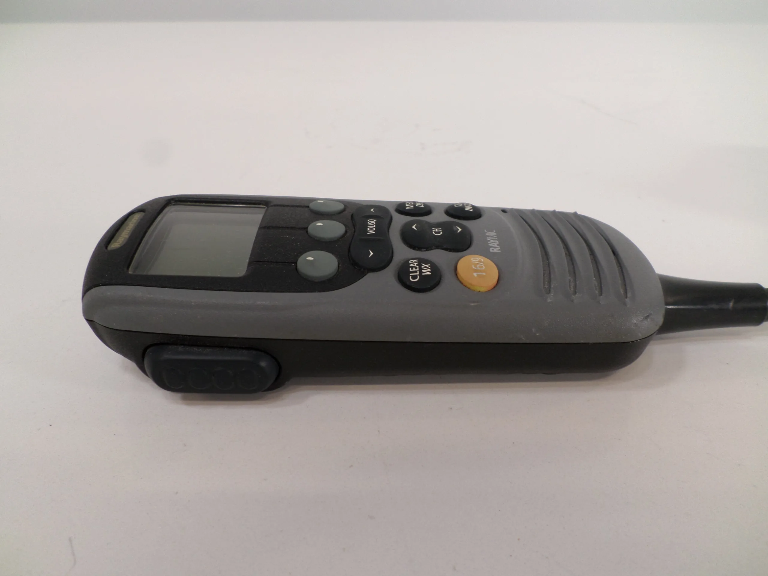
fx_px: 555
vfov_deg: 54.9
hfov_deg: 69.4
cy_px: 288
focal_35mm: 25
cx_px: 384
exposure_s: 1/45
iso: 80
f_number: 2.5
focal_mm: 4.5
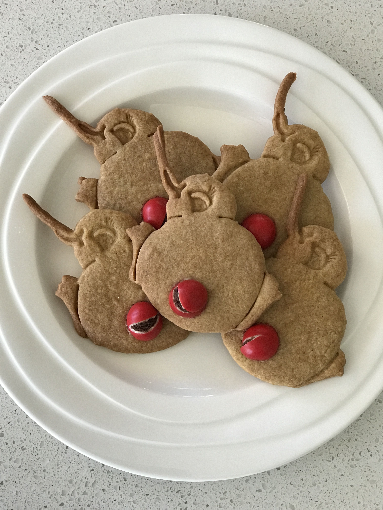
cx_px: 192
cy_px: 255
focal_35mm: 57
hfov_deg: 25.7
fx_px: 841
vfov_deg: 33.8
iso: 100
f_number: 2.8
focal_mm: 6.6
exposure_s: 1/50
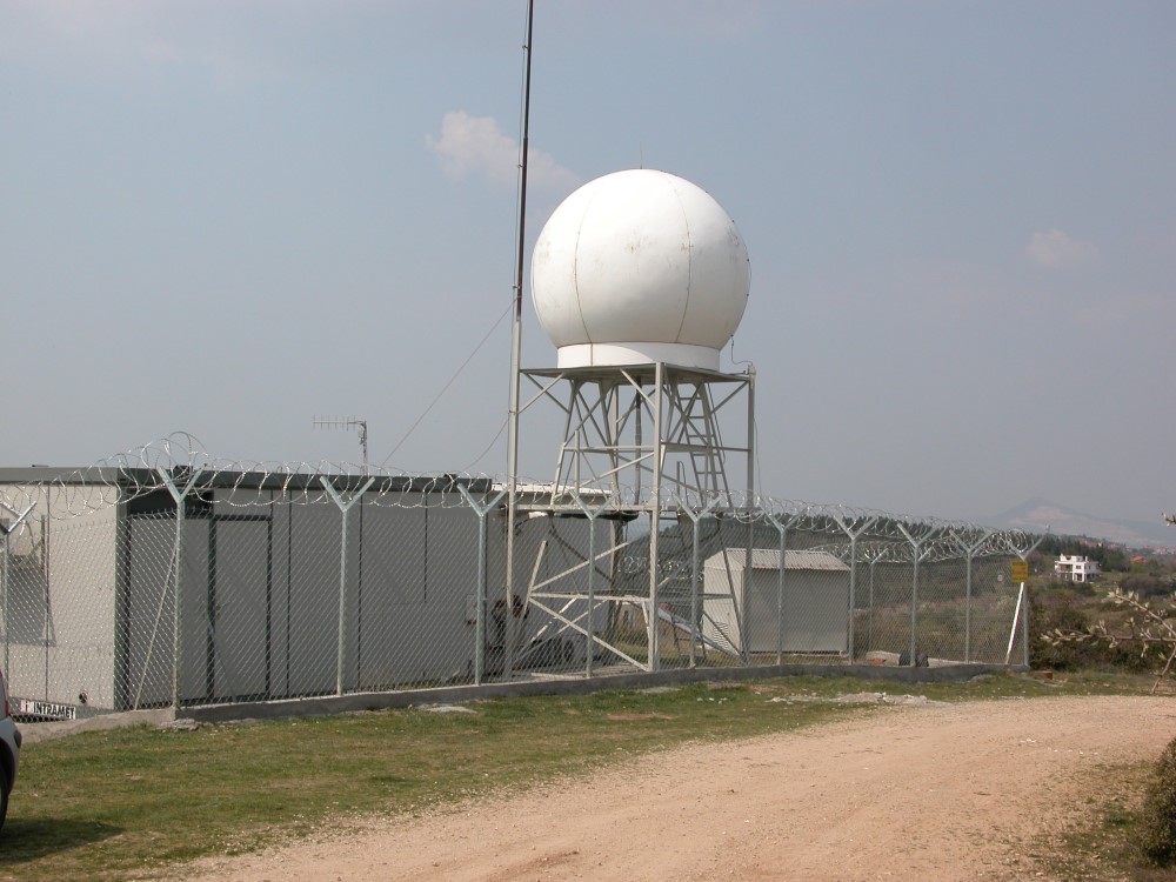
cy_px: 441
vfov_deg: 27.0
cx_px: 588
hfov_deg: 35.5
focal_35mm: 54
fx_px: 1835
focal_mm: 13.7
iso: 100
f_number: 6.9
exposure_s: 1/431
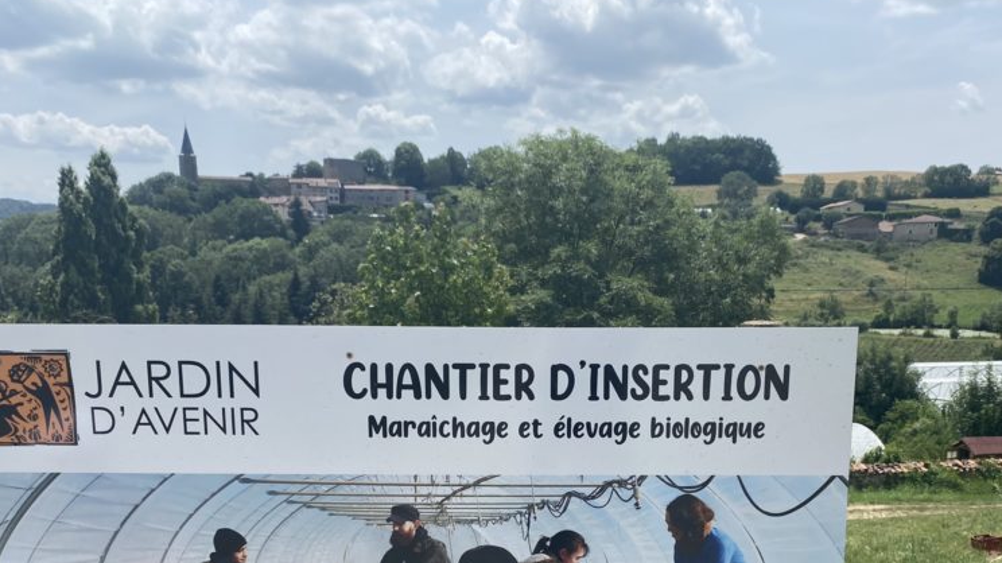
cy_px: 498
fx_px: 1036
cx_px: 571
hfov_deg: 51.5
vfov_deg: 29.3
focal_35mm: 39
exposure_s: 1/3610
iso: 32
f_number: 1.8
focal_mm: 4.25
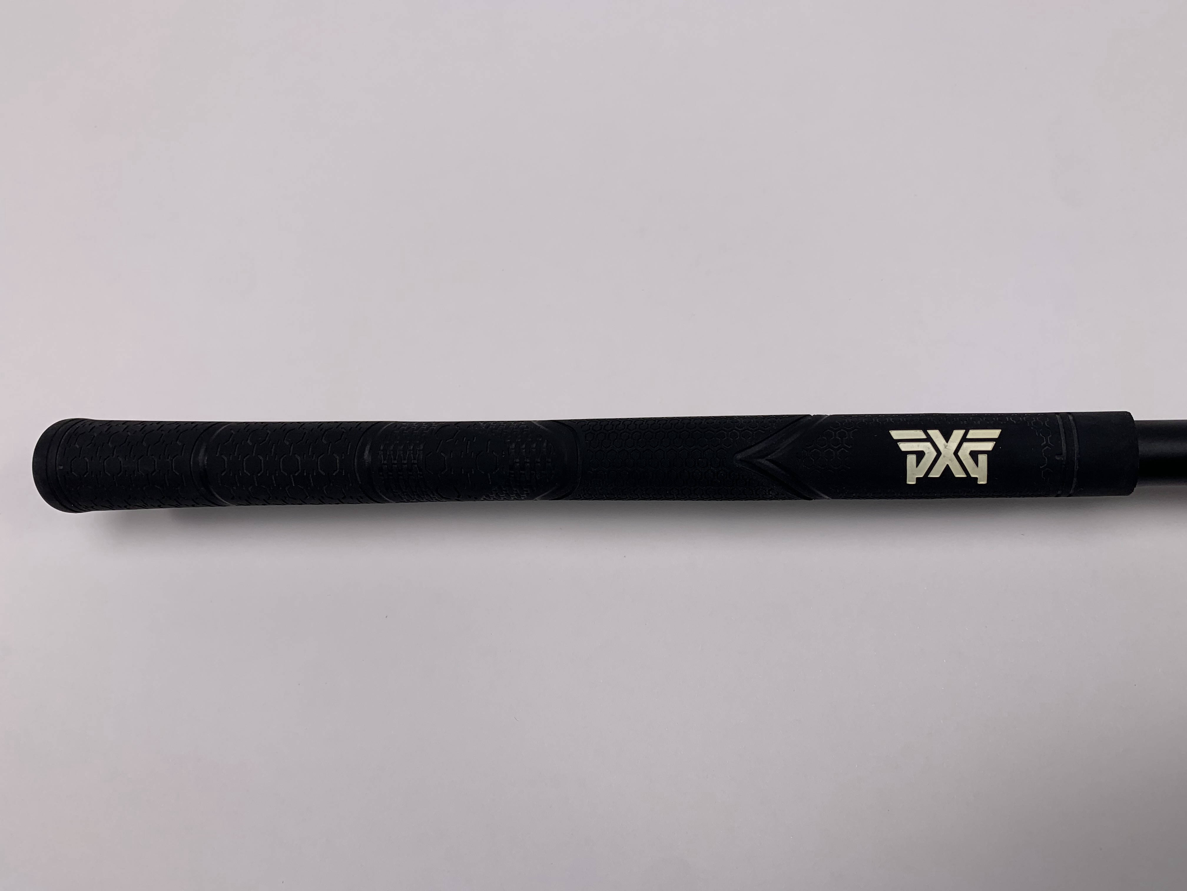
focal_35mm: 26
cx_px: 594
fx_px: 892
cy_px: 446
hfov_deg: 67.3
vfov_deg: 53.1
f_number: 1.8
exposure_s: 1/345
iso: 25
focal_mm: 4.25
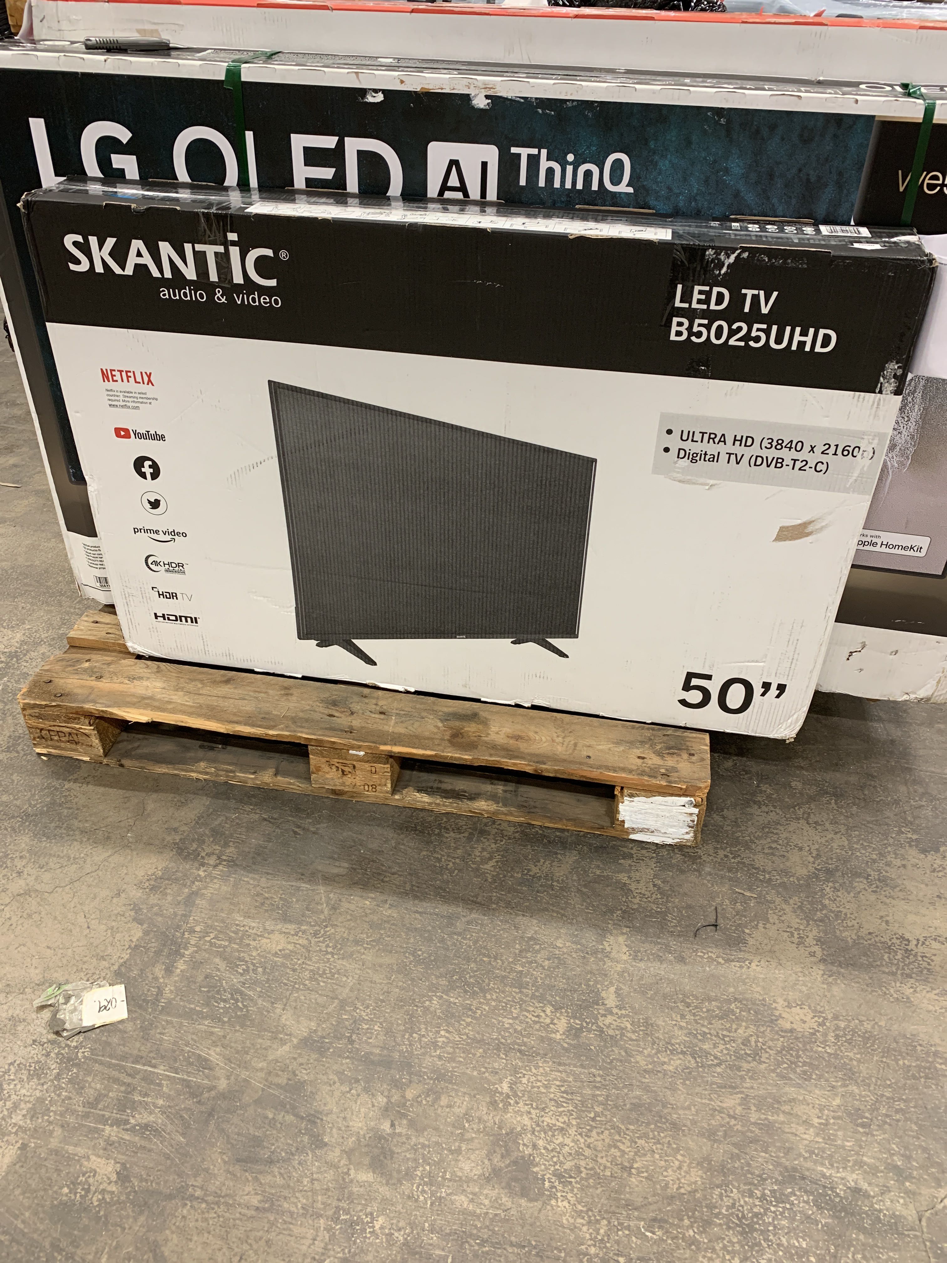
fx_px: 948
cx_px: 474
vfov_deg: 67.3
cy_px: 632
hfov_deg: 53.1
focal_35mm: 26
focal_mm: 4.25
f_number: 1.8
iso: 125
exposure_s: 1/60
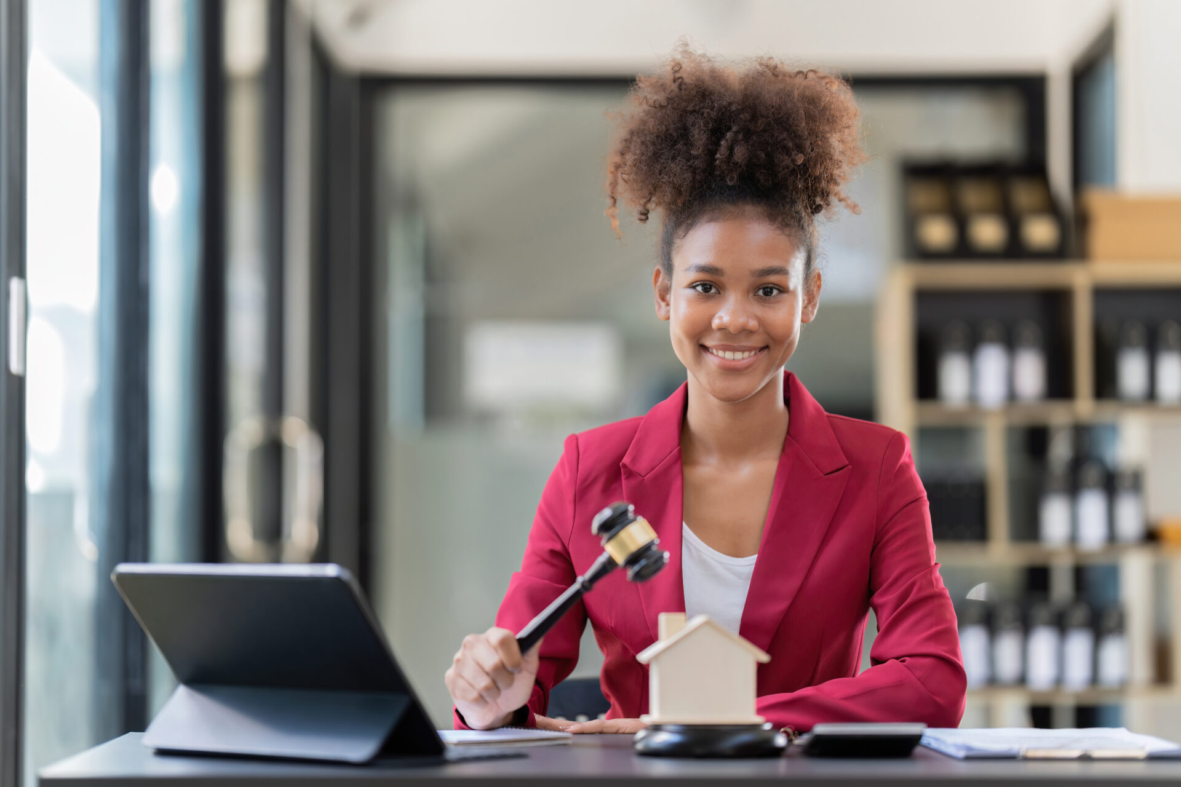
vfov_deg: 16.1
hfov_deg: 23.9
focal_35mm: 85
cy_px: 394
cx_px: 590
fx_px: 2788
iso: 500
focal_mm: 85
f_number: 1.4
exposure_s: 1/400
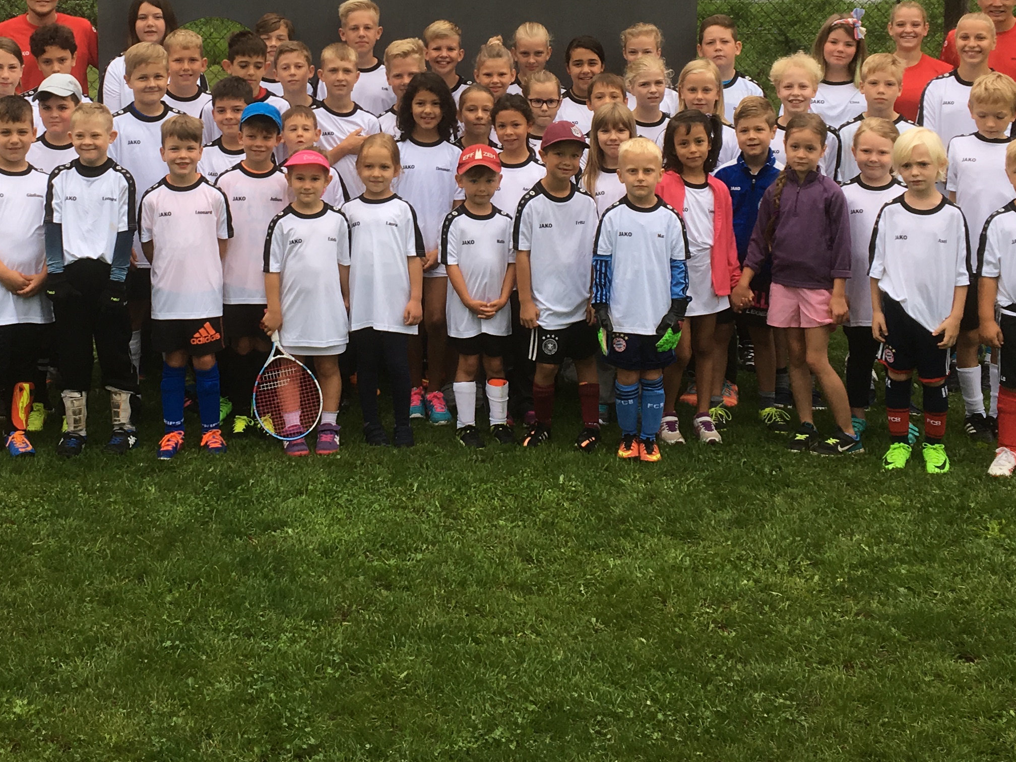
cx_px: 391
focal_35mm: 58
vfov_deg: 24.5
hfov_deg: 33.1
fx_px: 1702
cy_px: 83
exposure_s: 1/170
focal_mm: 4.15
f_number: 2.2
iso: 25
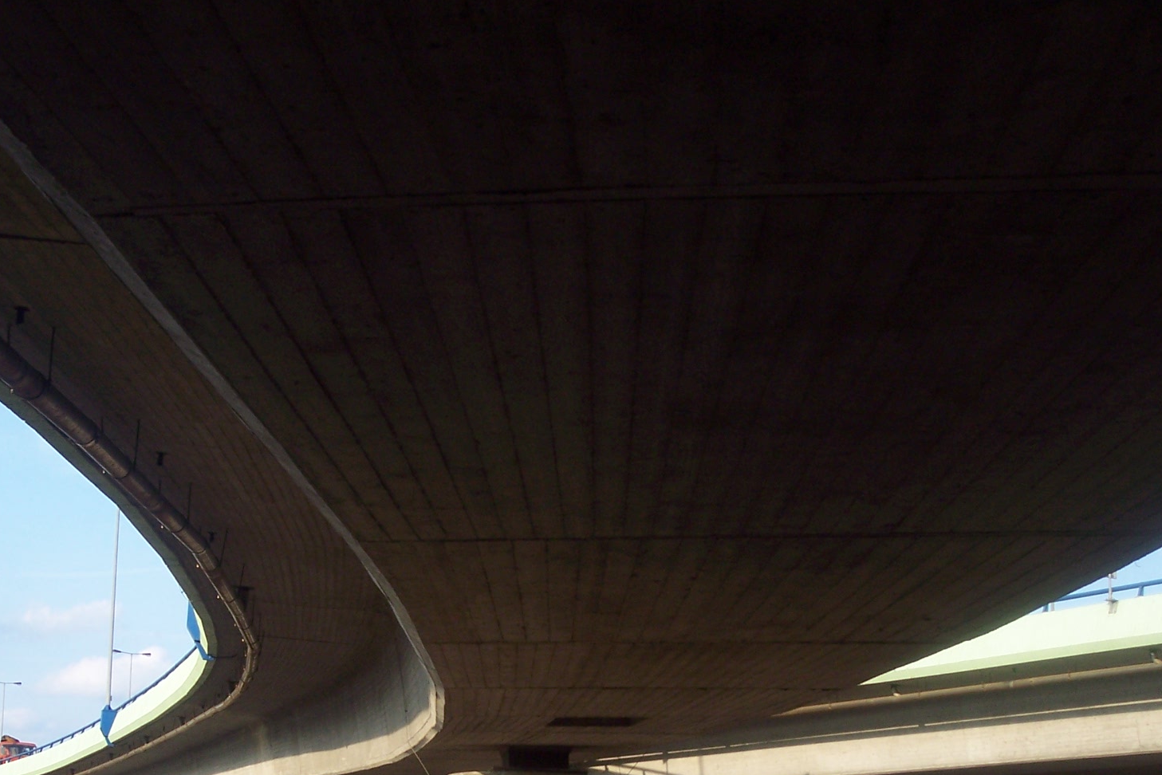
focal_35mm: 57
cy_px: 592
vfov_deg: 23.5
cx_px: 443
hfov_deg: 34.9
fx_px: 1840
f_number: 3.4
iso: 100
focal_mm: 8
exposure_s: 1/350
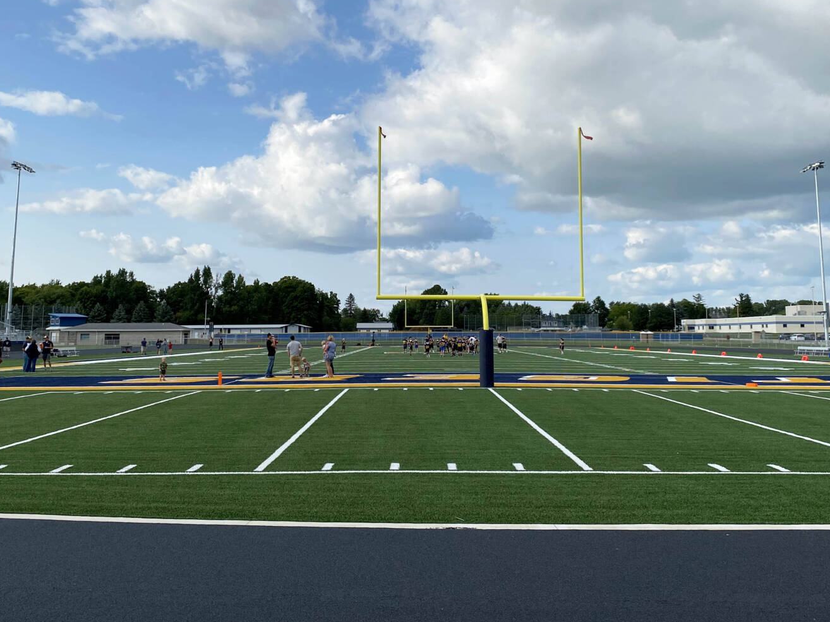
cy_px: 207
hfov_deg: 49.0
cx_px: 409
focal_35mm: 38
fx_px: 911
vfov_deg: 37.3
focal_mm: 4.25
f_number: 1.8
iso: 32
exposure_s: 1/4274
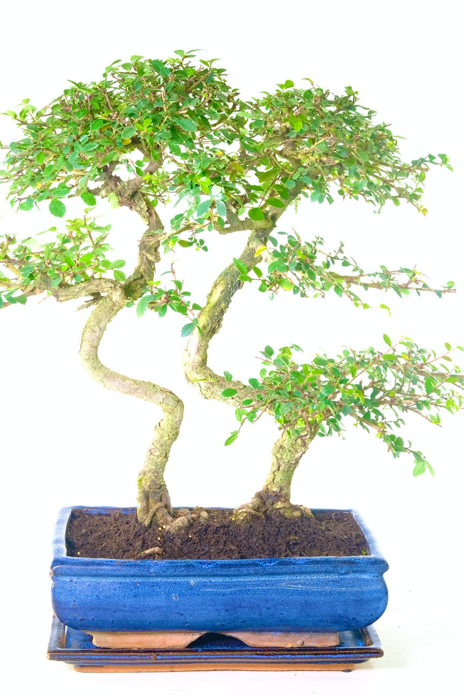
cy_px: 348
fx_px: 1604
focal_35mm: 83
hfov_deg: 16.5
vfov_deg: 24.5
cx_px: 232
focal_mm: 55
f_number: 11
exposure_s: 1/13
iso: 1600
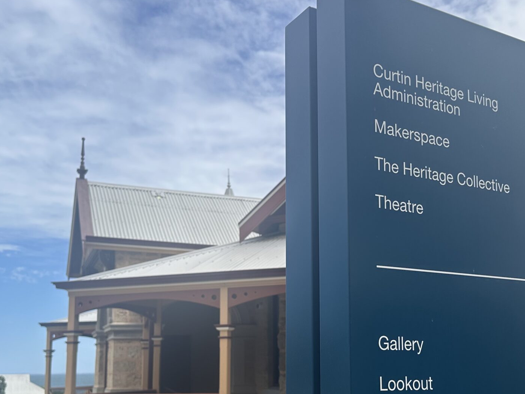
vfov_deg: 32.4
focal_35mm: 44
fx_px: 667
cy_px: 285
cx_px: 303
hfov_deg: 42.8
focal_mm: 6.86
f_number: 1.78
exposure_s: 1/2660
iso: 80
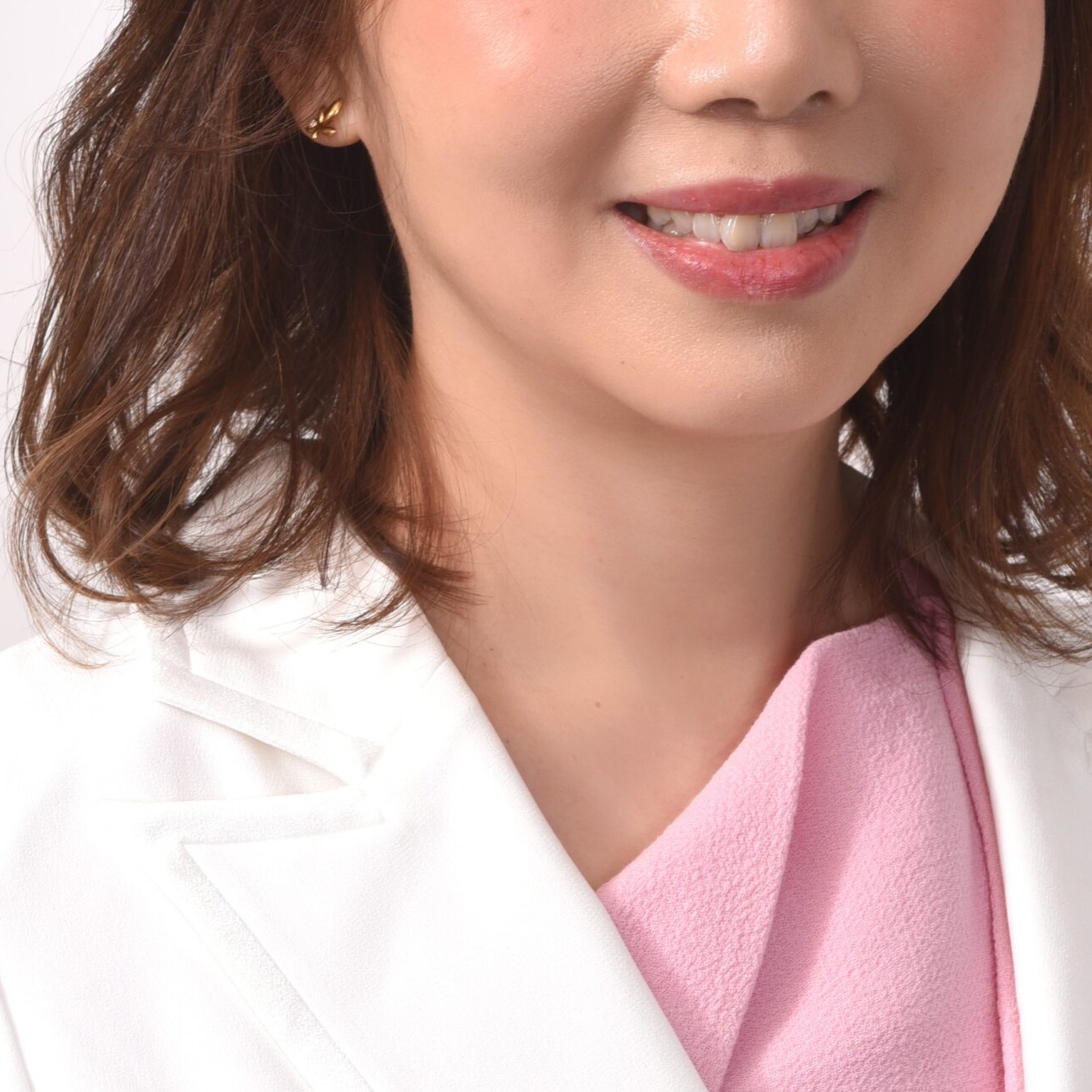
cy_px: 228
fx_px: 5068
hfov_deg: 12.3
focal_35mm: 142
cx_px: 600
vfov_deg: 12.3
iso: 200
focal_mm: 85
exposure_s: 1/100
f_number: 16
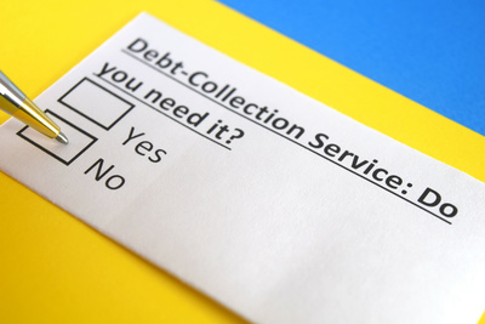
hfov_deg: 29.2
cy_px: 162
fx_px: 930
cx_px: 242
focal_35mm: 69
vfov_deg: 19.7
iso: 100
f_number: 5
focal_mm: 46
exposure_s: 1/40
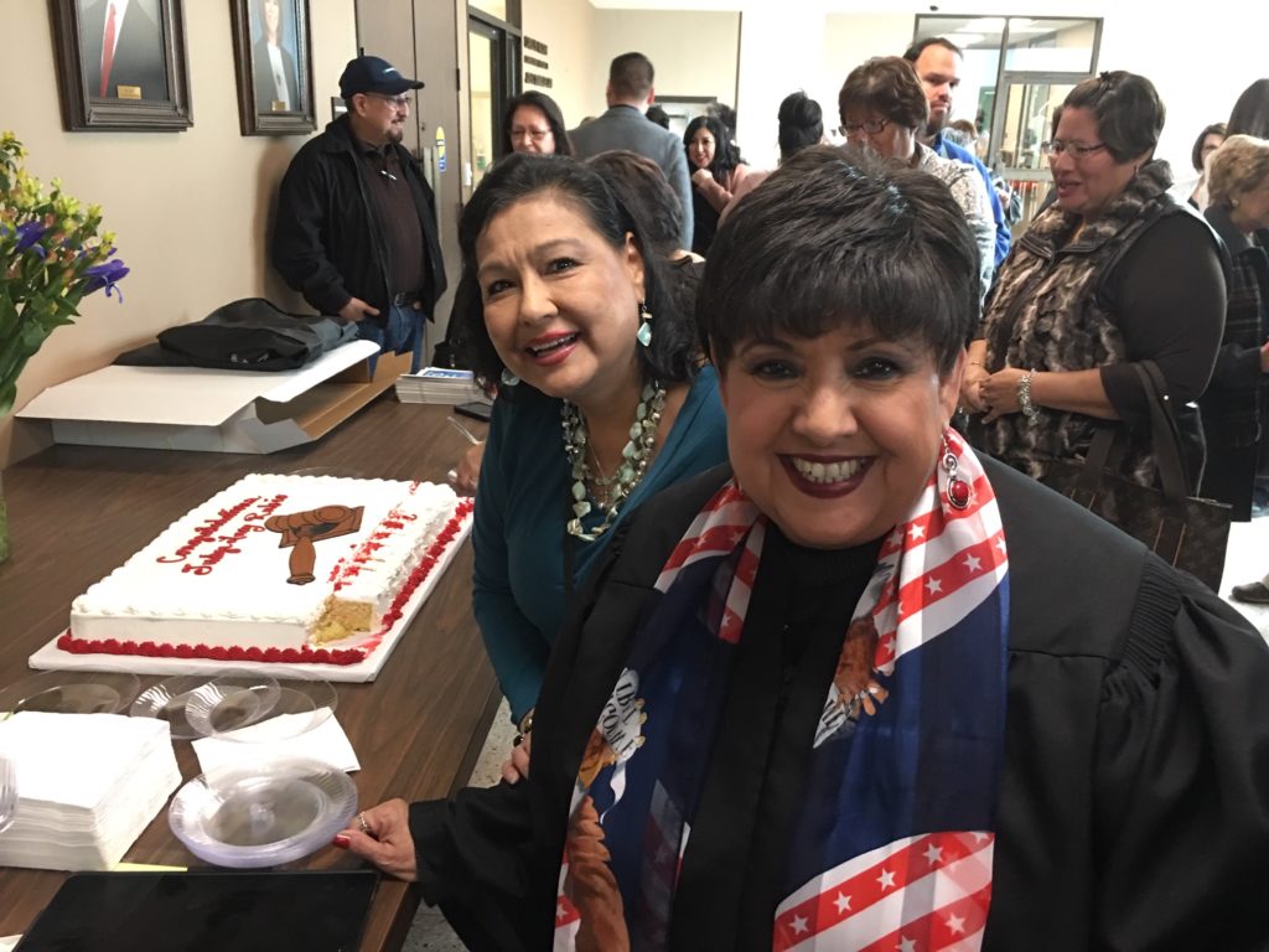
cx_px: 634
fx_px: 1063
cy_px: 476
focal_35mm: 29
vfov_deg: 48.2
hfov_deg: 61.7
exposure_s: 1/15
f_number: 2.2
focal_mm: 4.15
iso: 100
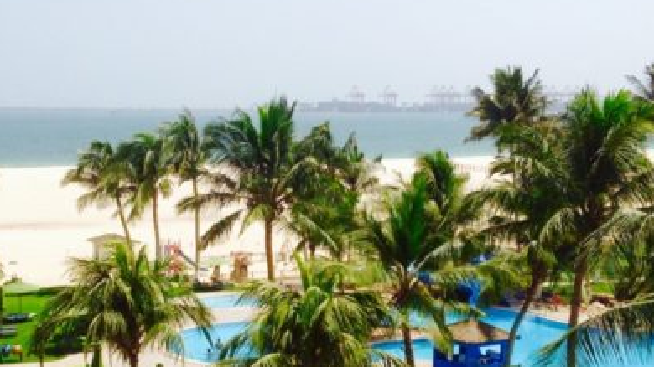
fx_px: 1161
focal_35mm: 67
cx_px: 277
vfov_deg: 17.9
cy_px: 271
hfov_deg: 31.4
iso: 50
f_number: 2.4
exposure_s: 1/2519
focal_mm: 4.28
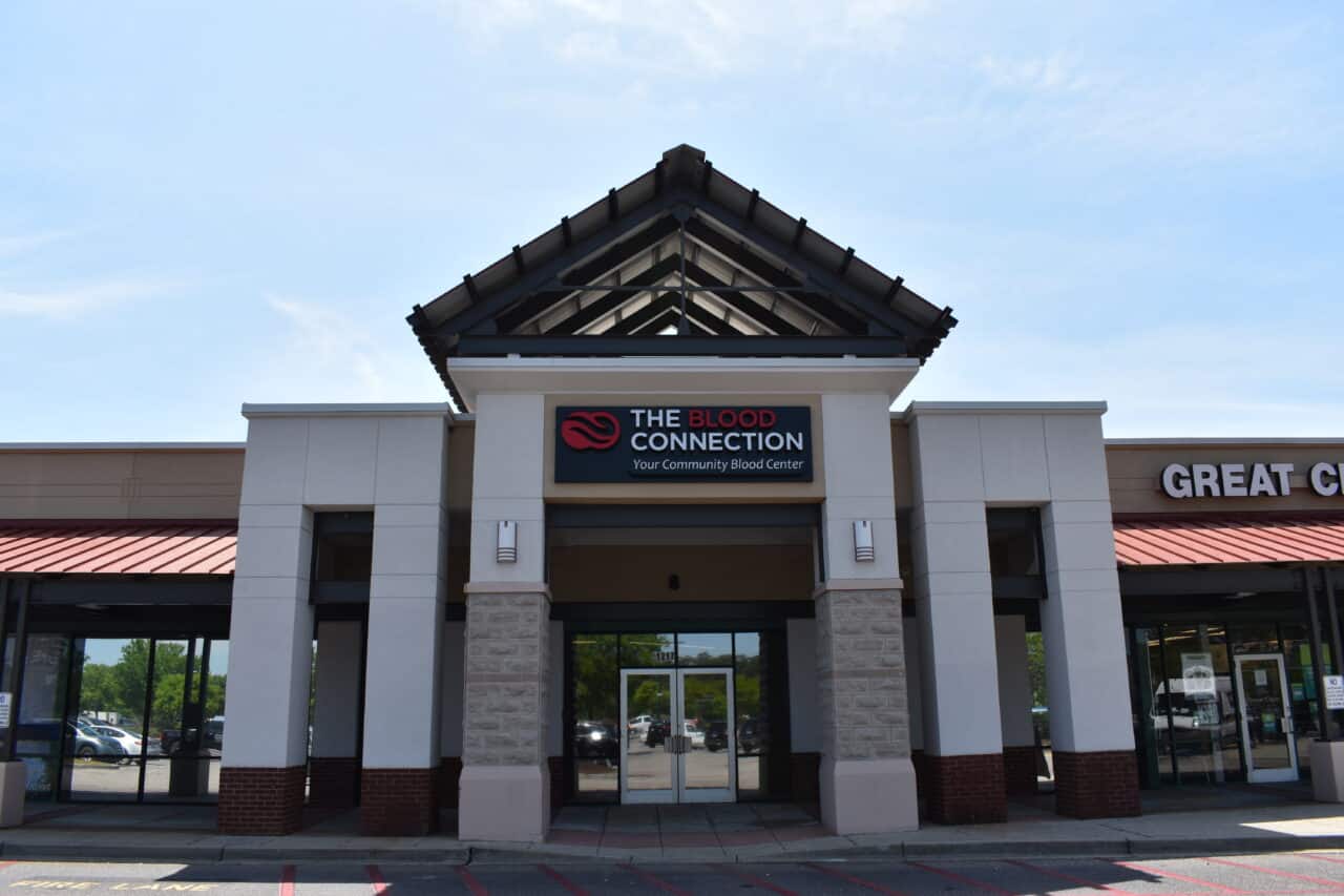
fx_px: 1008
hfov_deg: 67.4
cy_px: 448
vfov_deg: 47.9
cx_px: 672
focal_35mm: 27
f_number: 10
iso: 200
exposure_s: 1/400
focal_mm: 18
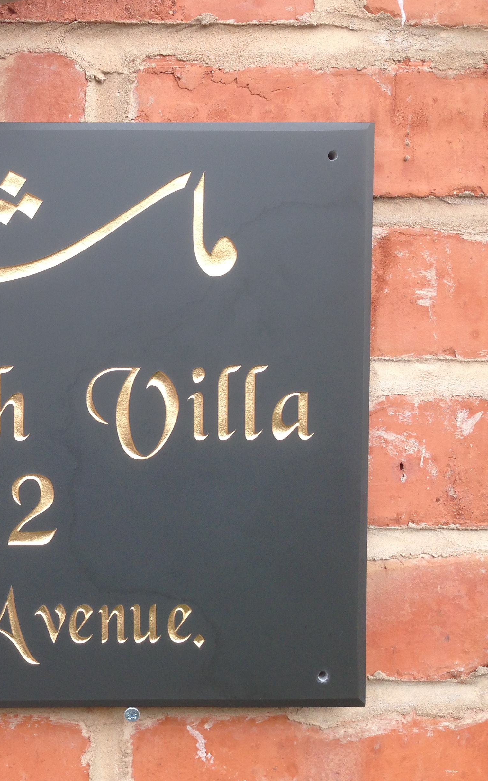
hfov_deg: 25.9
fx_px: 1000
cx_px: -12
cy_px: 390
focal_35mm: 47
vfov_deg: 42.6
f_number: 2.4
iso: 50
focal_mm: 4.12
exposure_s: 1/341
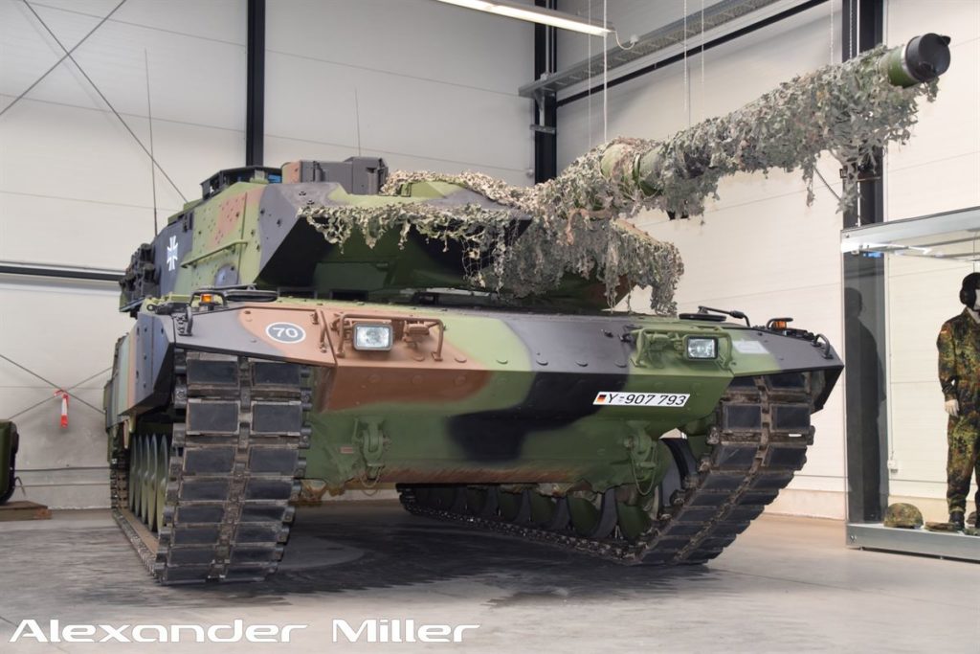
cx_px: 490
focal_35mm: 45
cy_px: 327
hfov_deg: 43.6
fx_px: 1225
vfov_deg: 29.9
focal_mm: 30
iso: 800
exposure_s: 1/100
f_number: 5
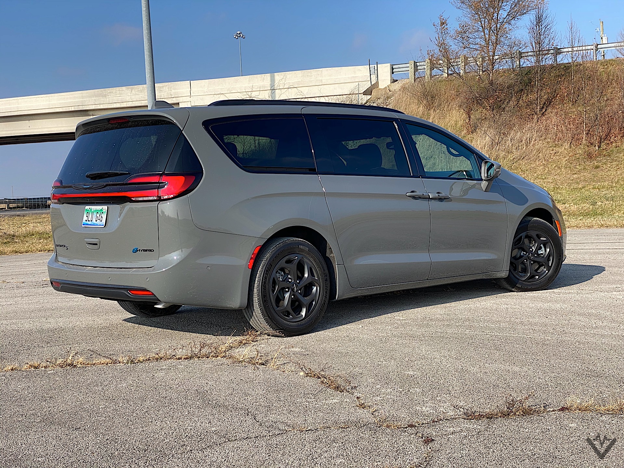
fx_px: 937
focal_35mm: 52
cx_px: 312
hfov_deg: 36.8
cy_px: 234
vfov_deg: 28.0
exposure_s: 1/639
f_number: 2
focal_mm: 6
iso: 20
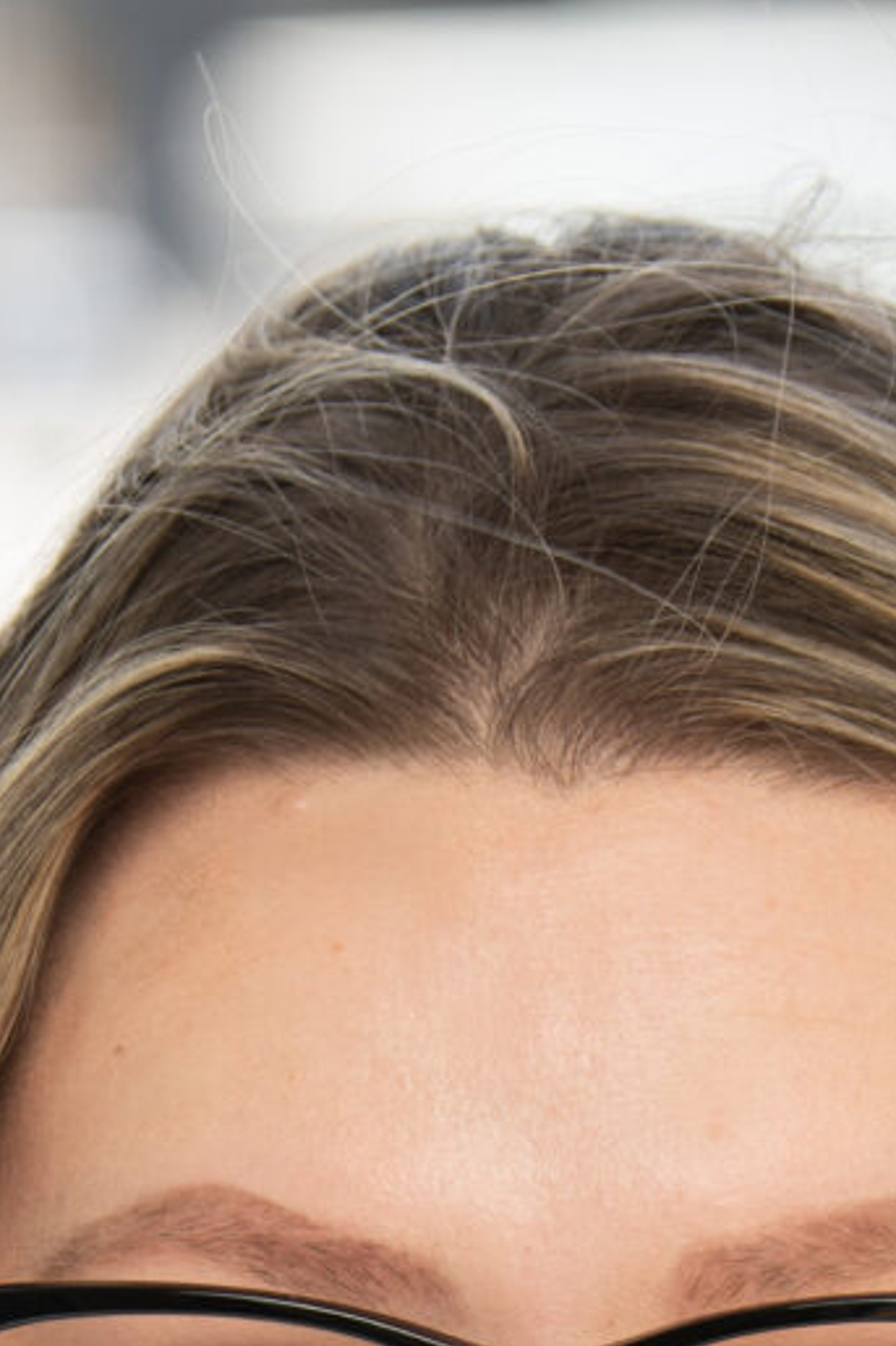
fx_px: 20433
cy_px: 2522
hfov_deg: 2.5
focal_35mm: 547
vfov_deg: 3.7
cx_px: 508
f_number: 5
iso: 80
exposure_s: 1/125
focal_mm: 110
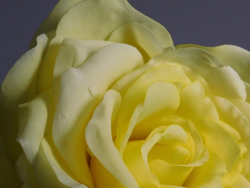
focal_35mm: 94
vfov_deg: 15.6
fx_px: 679
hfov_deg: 20.8
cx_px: 146
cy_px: 144
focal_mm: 9
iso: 125
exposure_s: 1/200
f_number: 3.8
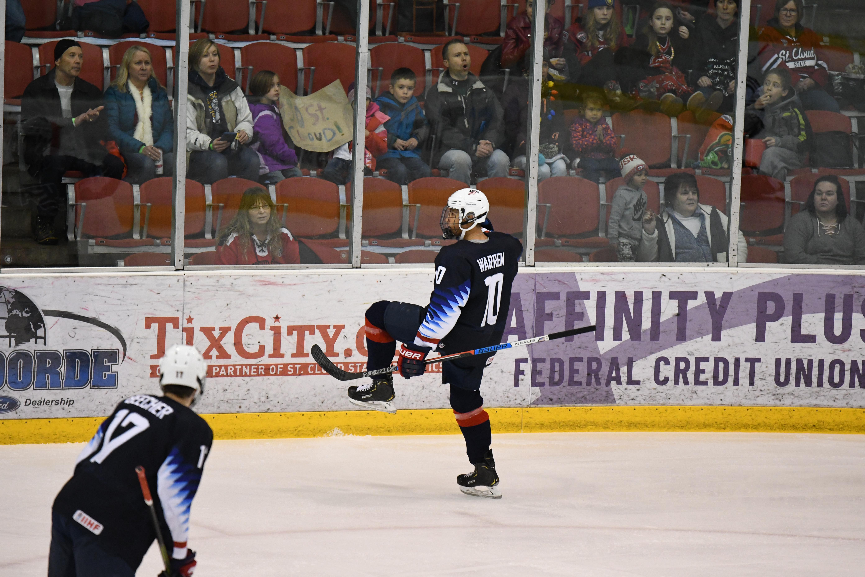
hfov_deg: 6.9
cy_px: 288
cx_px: 432
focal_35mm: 300
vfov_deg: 4.6
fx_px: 7208
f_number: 2.8
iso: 3200
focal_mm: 200
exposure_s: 1/1000
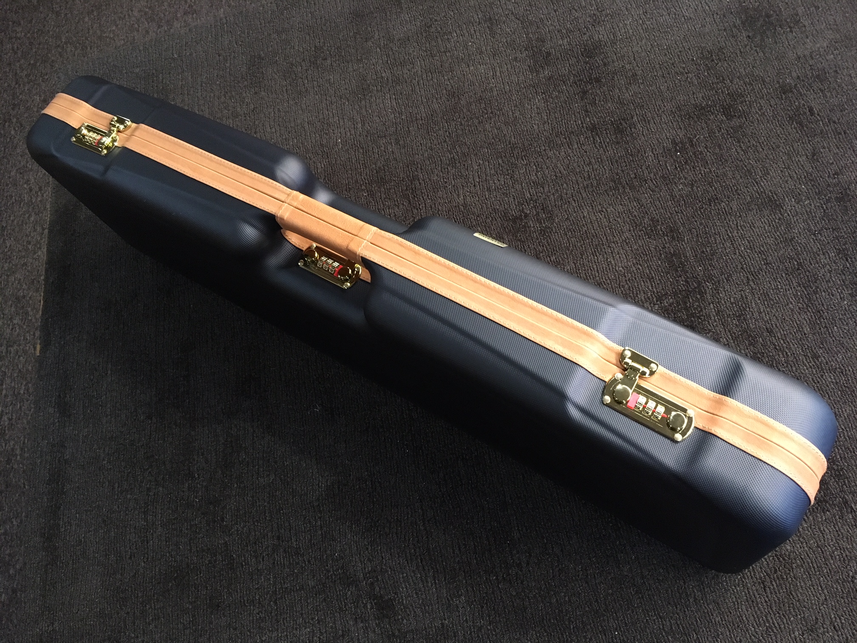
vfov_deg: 48.2
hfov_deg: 61.7
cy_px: 322
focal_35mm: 29
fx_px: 718
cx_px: 428
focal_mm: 4.15
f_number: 2.2
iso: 200
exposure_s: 1/17
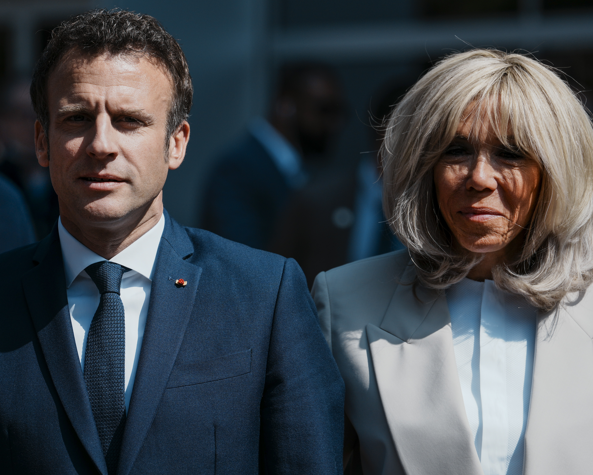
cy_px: 238
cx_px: 316
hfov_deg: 8.5
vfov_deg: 6.8
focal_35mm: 226
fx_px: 3966
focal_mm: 200
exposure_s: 1/2500
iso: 160
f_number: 4.5
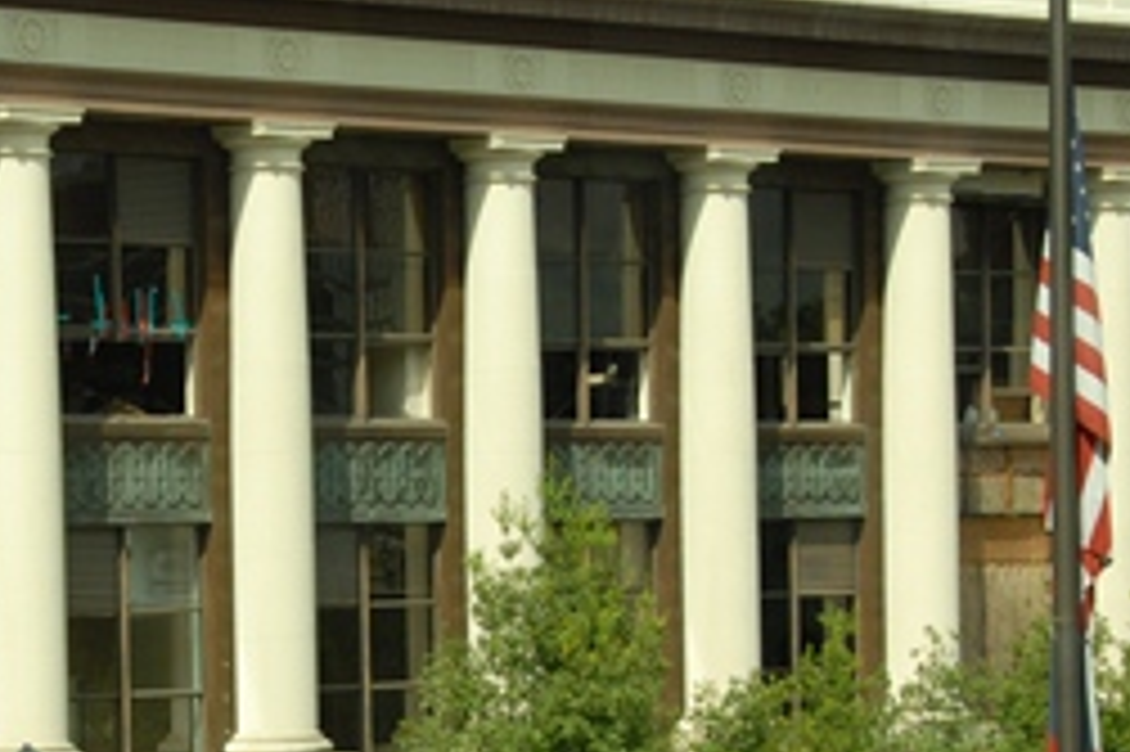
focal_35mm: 176
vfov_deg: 7.8
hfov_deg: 11.6
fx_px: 5521
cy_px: 752
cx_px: 185
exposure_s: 1/160
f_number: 9
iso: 125
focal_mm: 46
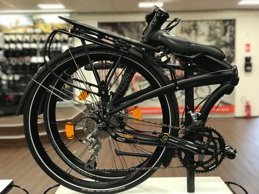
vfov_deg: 25.7
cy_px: 97
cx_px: 130
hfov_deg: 33.8
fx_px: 426
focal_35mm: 57
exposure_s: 1/50
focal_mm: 6.6
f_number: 2.8
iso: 160
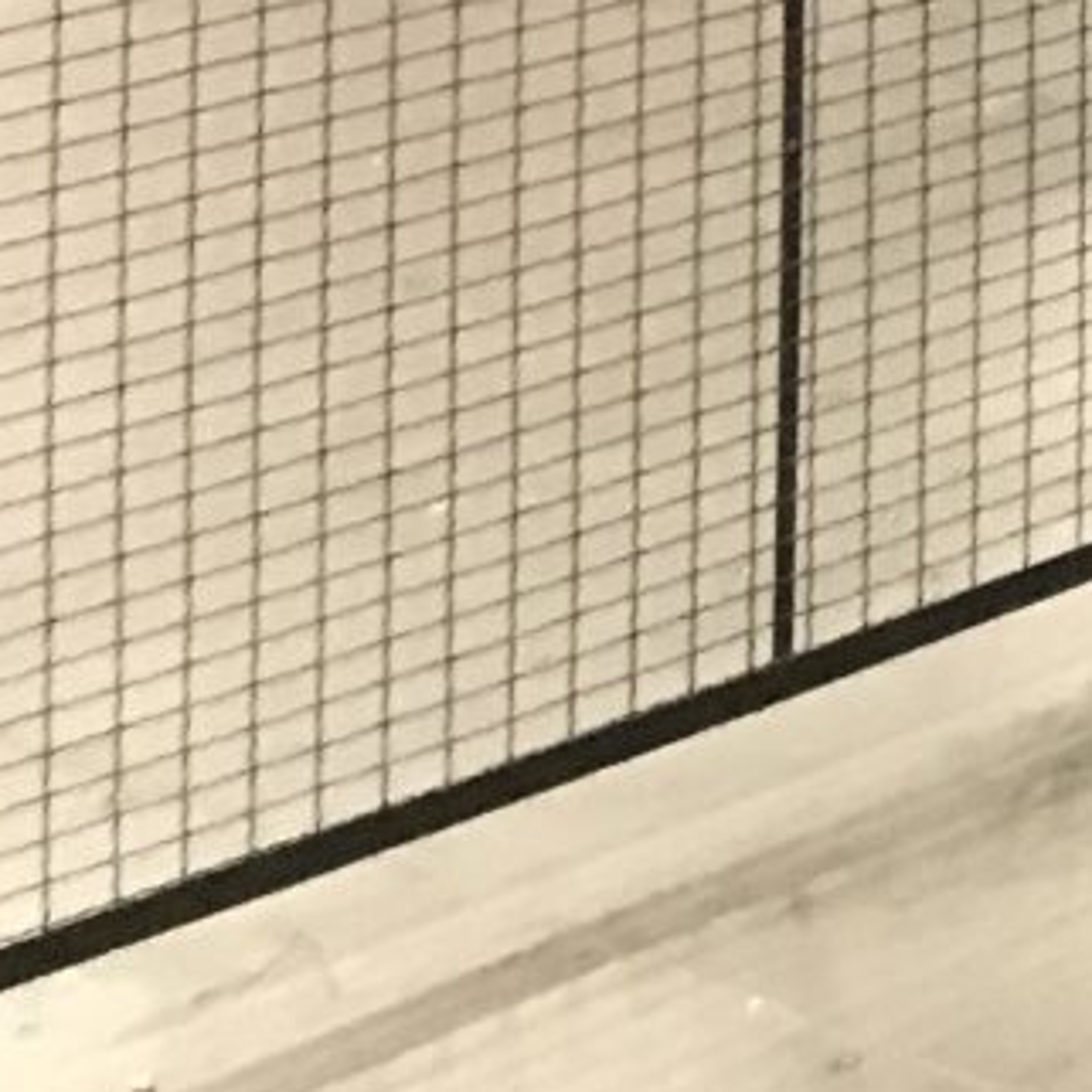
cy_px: -2262
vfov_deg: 8.9
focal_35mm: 158
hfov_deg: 9.9
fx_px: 5639
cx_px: 2528
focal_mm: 3.99
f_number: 1.8
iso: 100
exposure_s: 1/15
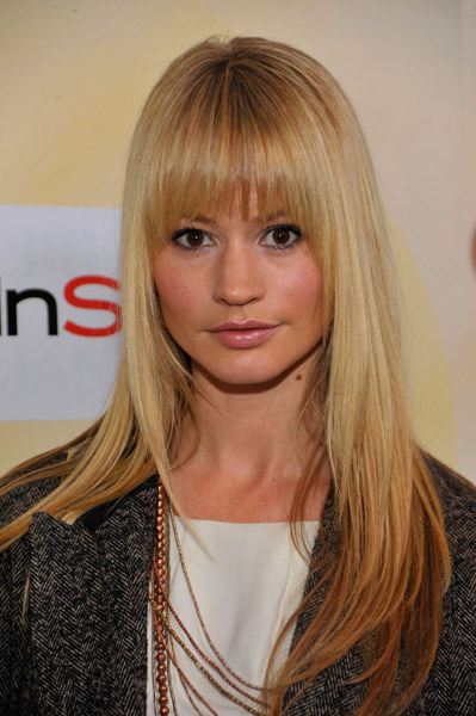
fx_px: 2384
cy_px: 358
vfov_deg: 17.1
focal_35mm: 120
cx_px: 238
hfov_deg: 11.4
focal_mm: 120
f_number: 6.3
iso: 1000
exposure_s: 1/250
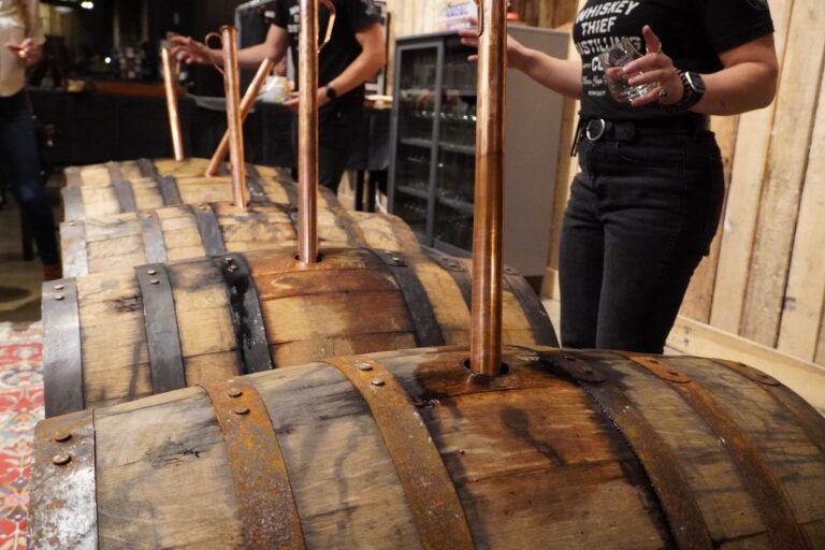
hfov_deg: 57.2
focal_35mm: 33
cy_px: 275
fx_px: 756
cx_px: 412
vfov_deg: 40.0
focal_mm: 22
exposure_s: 1/100
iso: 6400
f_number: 4
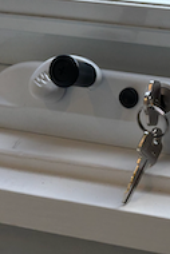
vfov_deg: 22.3
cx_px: 232
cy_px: 150
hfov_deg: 14.3
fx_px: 643
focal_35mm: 91
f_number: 1.6
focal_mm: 5.96
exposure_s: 1/285
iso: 50
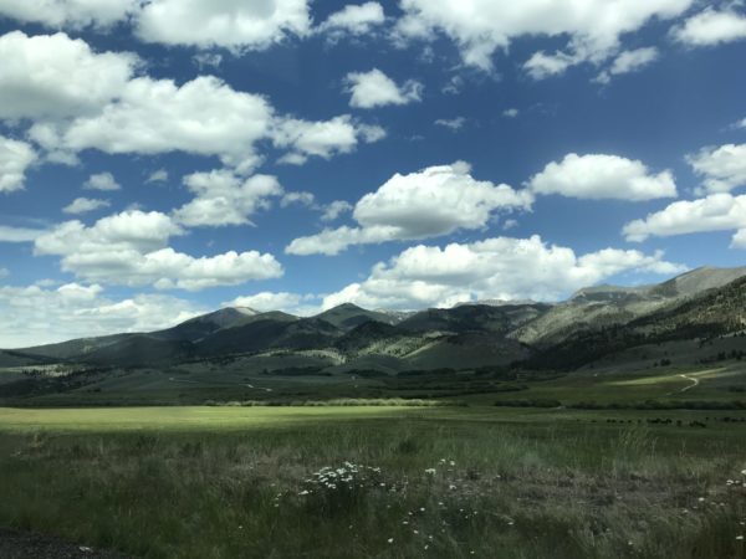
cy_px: 280
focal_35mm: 28
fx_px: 603
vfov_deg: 49.7
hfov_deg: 63.4
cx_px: 373
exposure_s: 1/2740
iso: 20
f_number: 1.8
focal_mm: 3.99
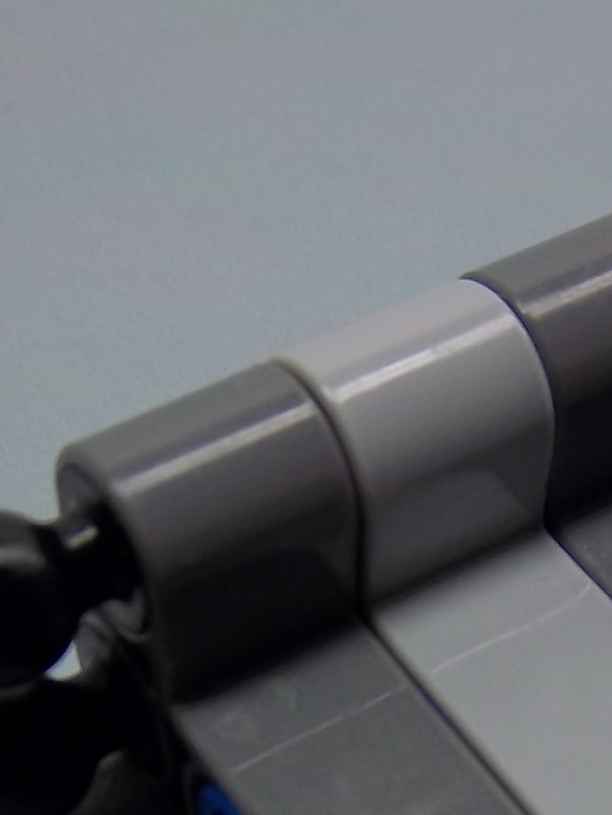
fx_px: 2122
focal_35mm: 90
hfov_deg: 16.4
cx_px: 398
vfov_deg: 20.9
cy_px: 852
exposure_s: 1/60
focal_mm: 5.05
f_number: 3.5
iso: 64
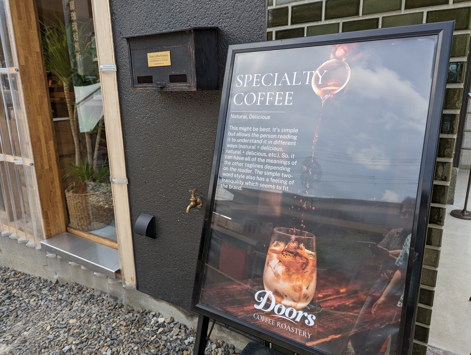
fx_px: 327
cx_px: 236
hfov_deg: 71.5
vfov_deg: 56.9
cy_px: 178
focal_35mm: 24
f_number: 1.85
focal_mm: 6.81
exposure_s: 1/555
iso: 39
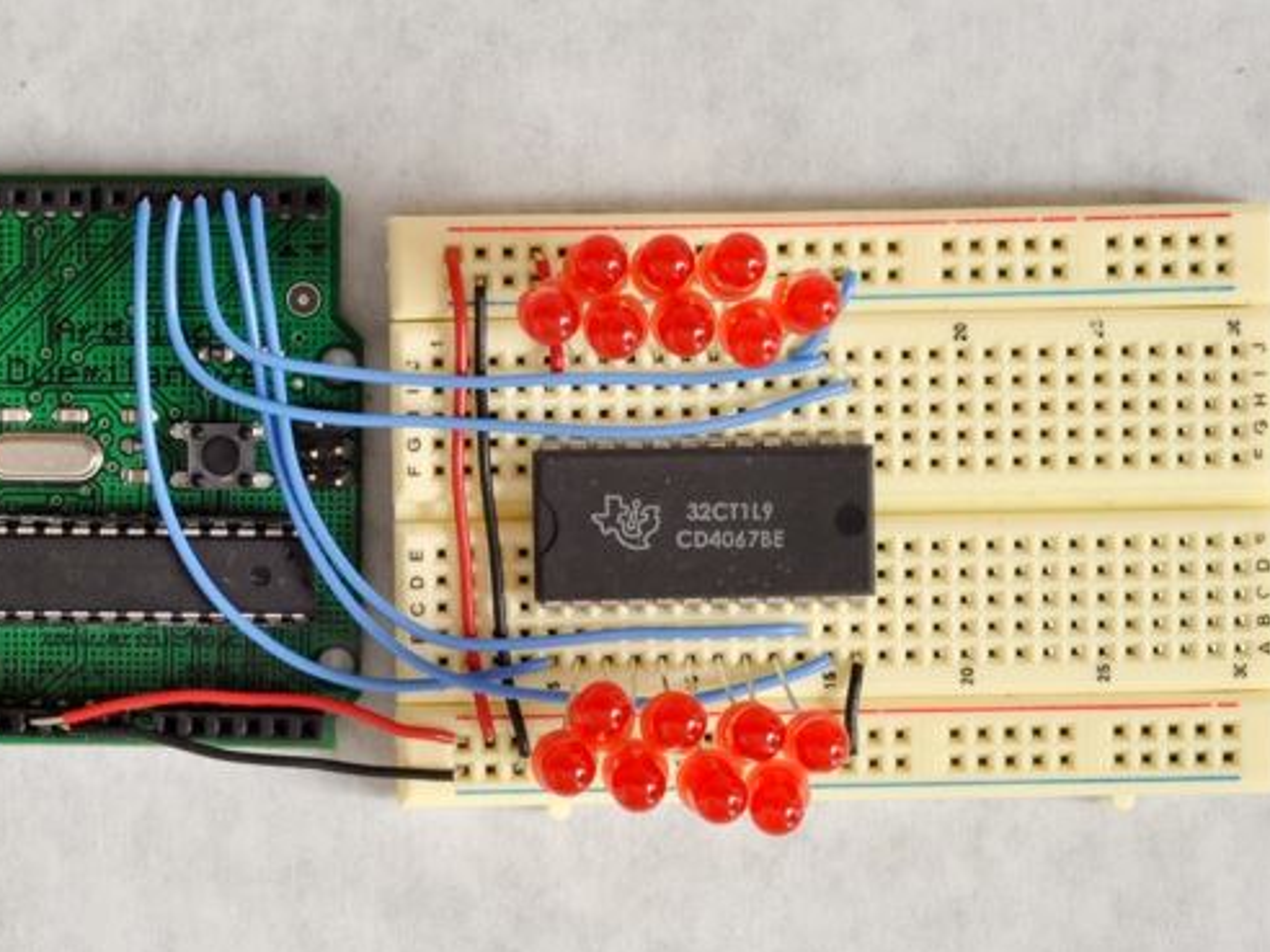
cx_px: 374
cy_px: 453
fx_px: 4293
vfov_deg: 12.7
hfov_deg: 16.8
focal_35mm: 117
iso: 1250
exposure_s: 1/3
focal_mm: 50
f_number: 14
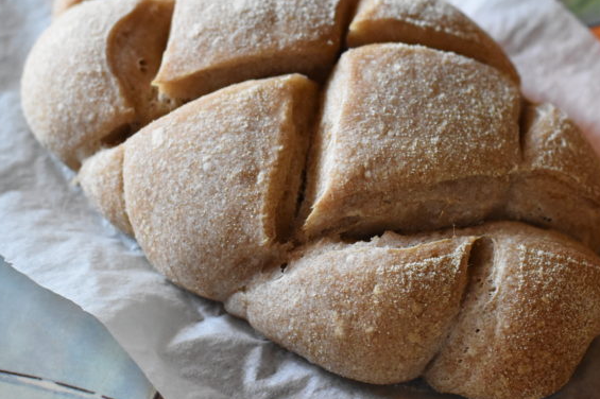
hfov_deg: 20.0
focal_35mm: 102
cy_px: 157
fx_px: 1699
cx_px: 357
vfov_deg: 13.4
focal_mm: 50
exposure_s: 1/100
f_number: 5
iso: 3200
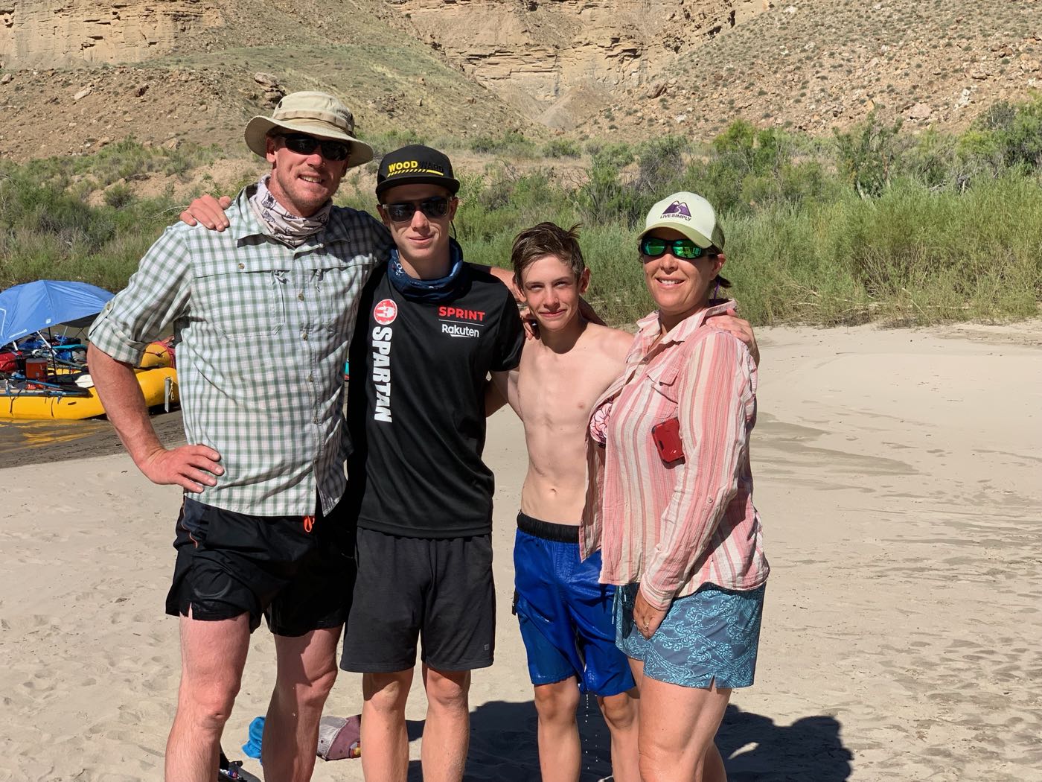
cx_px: 521
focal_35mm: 52
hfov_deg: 36.8
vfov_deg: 28.0
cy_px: 391
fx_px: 1565
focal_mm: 6
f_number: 2.4
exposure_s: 1/1295
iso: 16
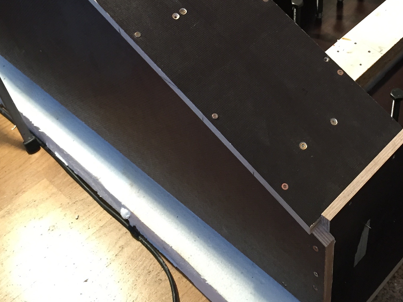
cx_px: 274
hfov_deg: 31.4
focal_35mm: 61
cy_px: 25
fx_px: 710
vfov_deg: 23.3
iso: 125
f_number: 2.2
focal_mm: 4.15
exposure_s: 1/30
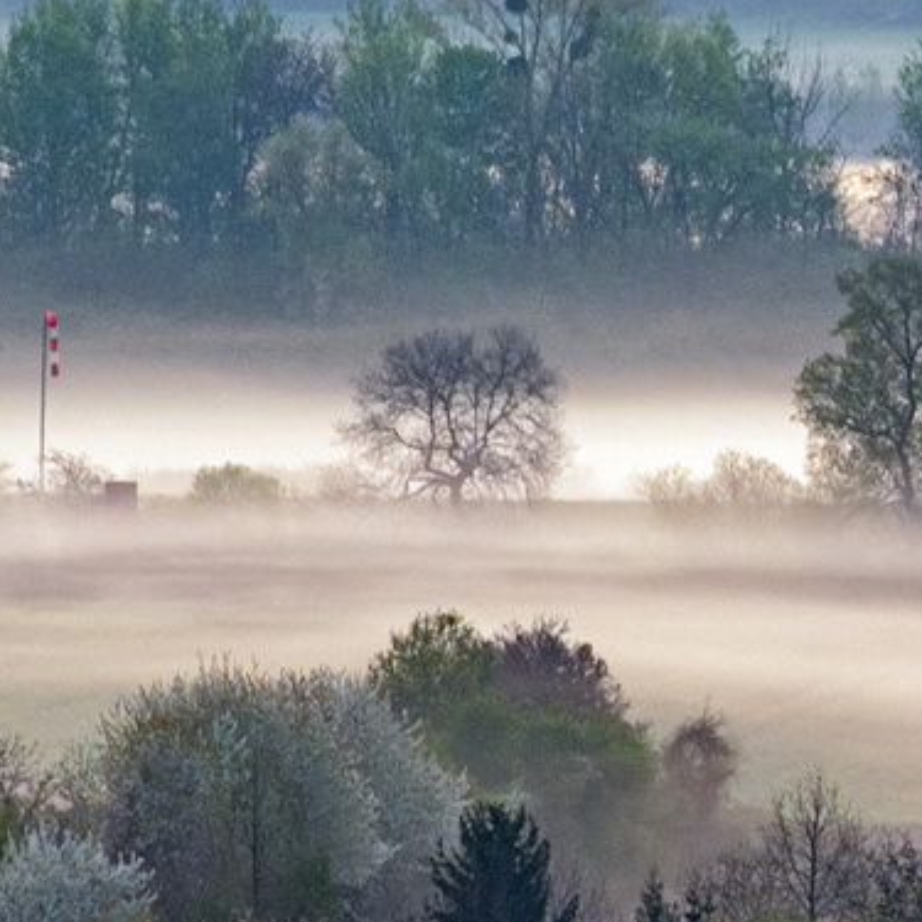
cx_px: 1160
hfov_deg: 1.1
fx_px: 48034
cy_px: 418
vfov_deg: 1.1
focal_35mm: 1594
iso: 200
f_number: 11
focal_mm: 289
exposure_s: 1/30
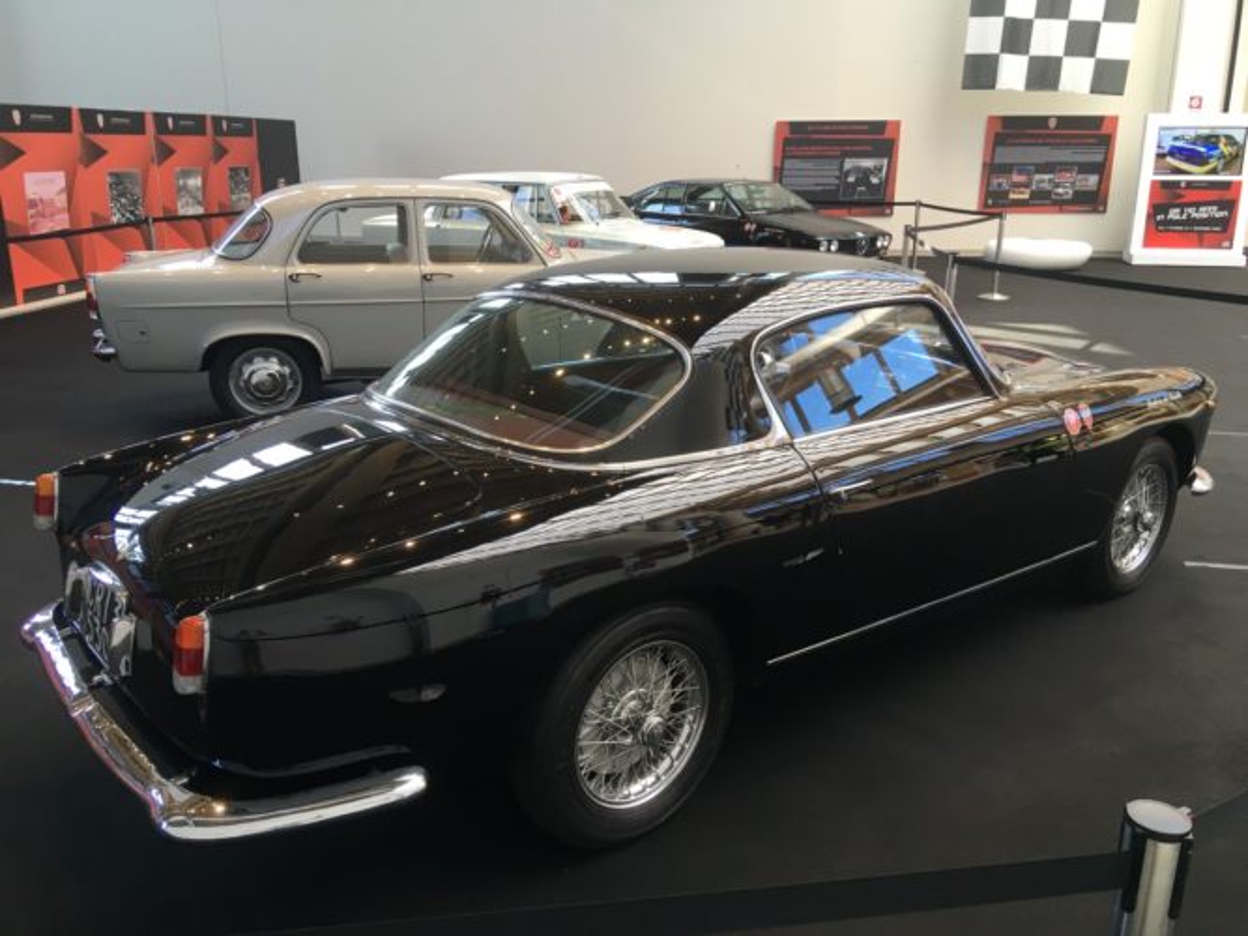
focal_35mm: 29
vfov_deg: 48.2
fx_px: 1045
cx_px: 624
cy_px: 468
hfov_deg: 61.7
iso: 40
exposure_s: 1/33
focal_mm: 4.15
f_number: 2.2
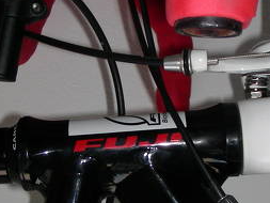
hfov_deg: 20.4
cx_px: 166
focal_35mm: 96
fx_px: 749
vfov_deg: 15.4
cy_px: 122
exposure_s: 1/60.1
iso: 50
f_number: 3.5
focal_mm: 6.3
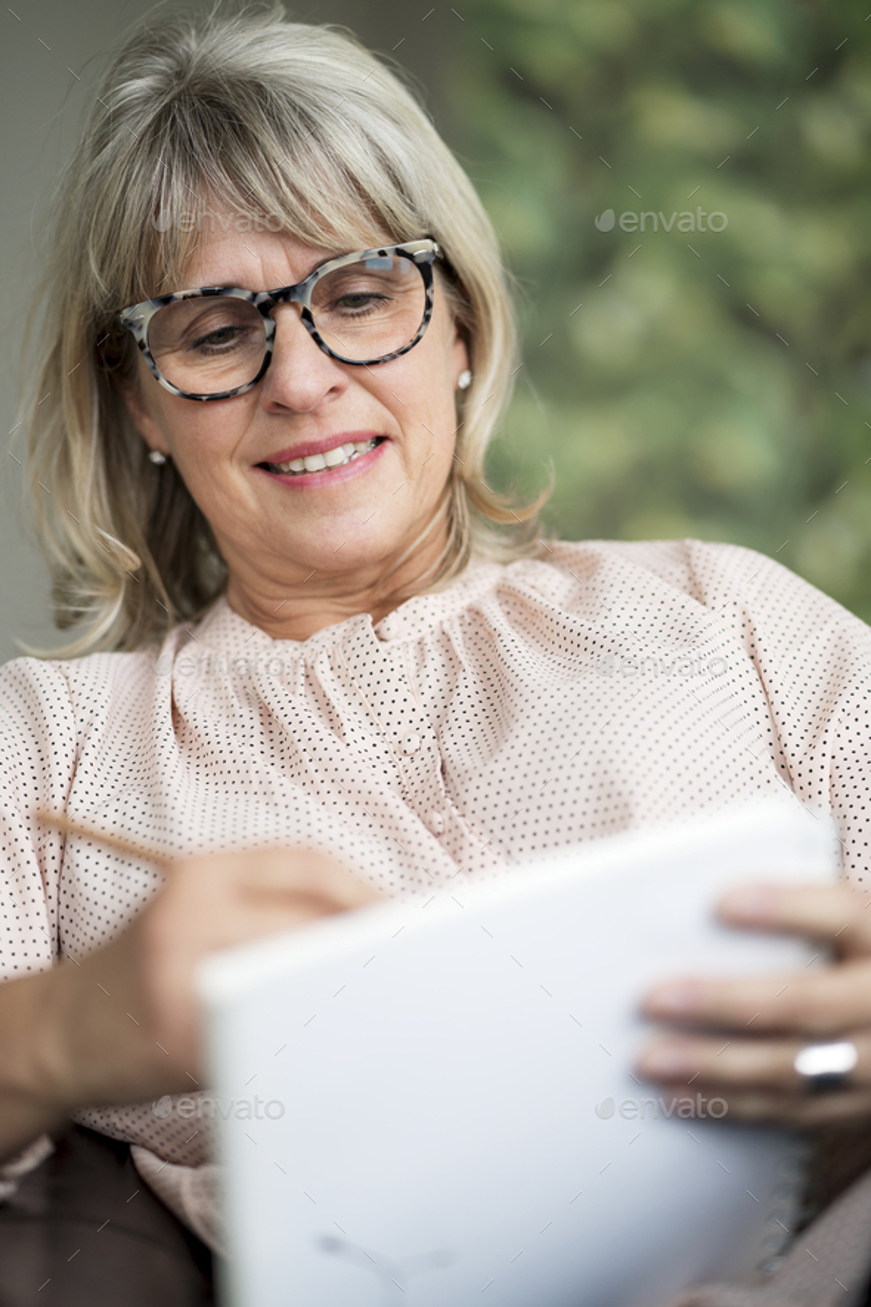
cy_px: 654
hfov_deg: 16.1
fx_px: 3085
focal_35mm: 85
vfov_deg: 23.9
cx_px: 436
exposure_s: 1/100
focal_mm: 85
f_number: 2.5
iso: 400
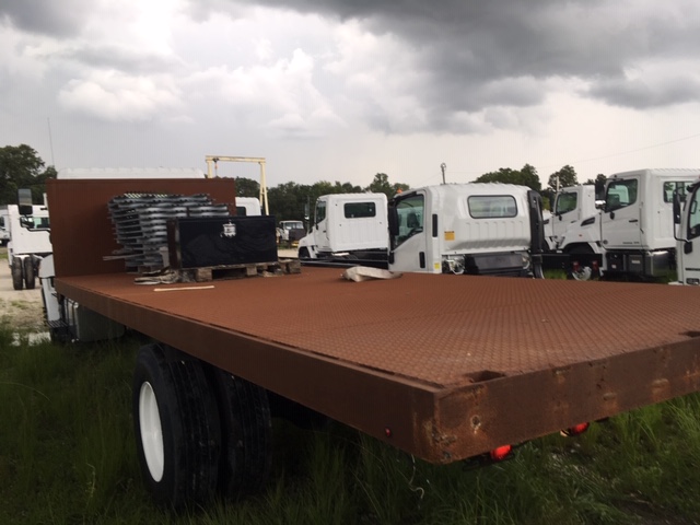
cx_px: 350
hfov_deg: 61.7
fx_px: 586
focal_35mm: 29
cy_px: 262
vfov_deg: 48.2
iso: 25
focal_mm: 4.15
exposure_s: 1/159
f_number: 2.2
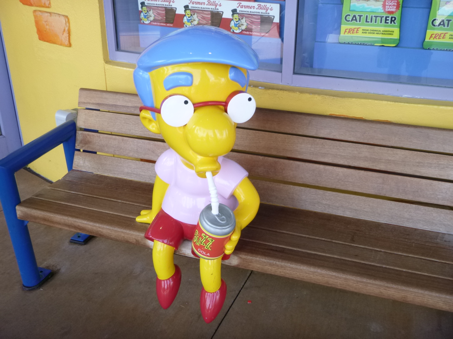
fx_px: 497
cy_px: 170
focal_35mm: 38
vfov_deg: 37.7
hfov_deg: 49.0
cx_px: 226
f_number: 4.5
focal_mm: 6.8
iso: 200
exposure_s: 1/80
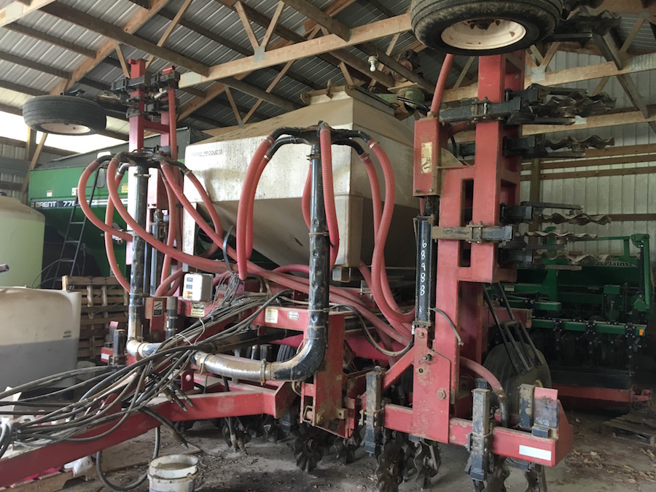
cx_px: 328
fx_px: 550
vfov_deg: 48.2
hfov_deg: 61.7
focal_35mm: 29
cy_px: 246
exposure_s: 1/30
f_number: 2.2
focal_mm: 4.15
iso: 80
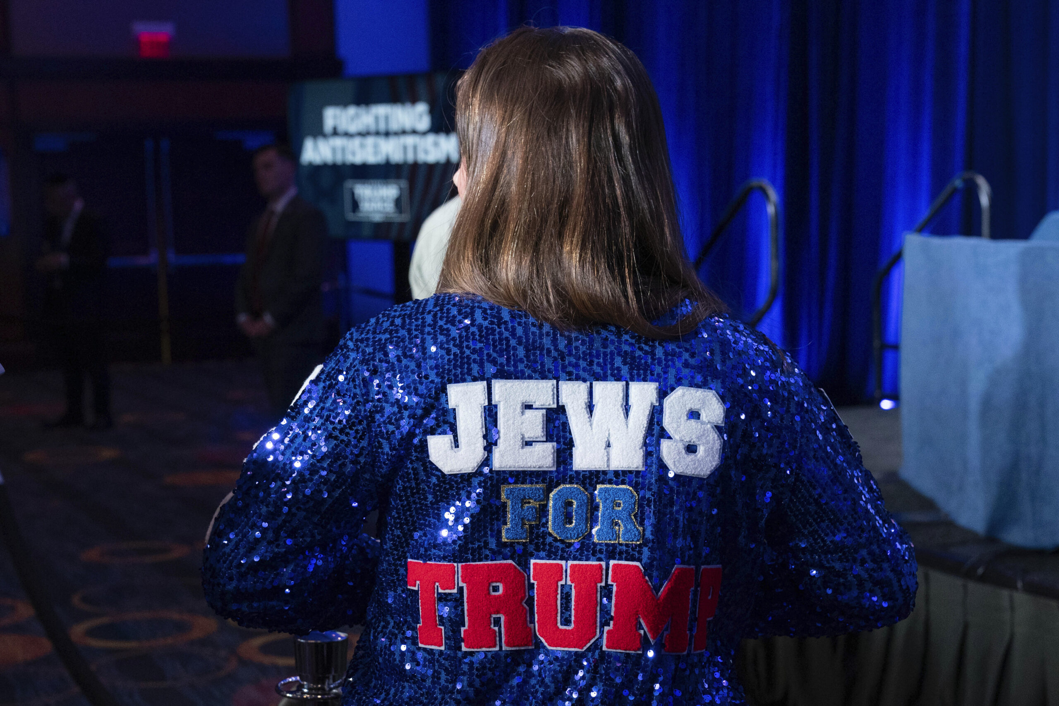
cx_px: 530
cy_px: 353
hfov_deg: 41.9
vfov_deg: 28.7
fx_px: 1383
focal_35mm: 47
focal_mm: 47
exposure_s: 1/320
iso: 3200
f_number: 4.5
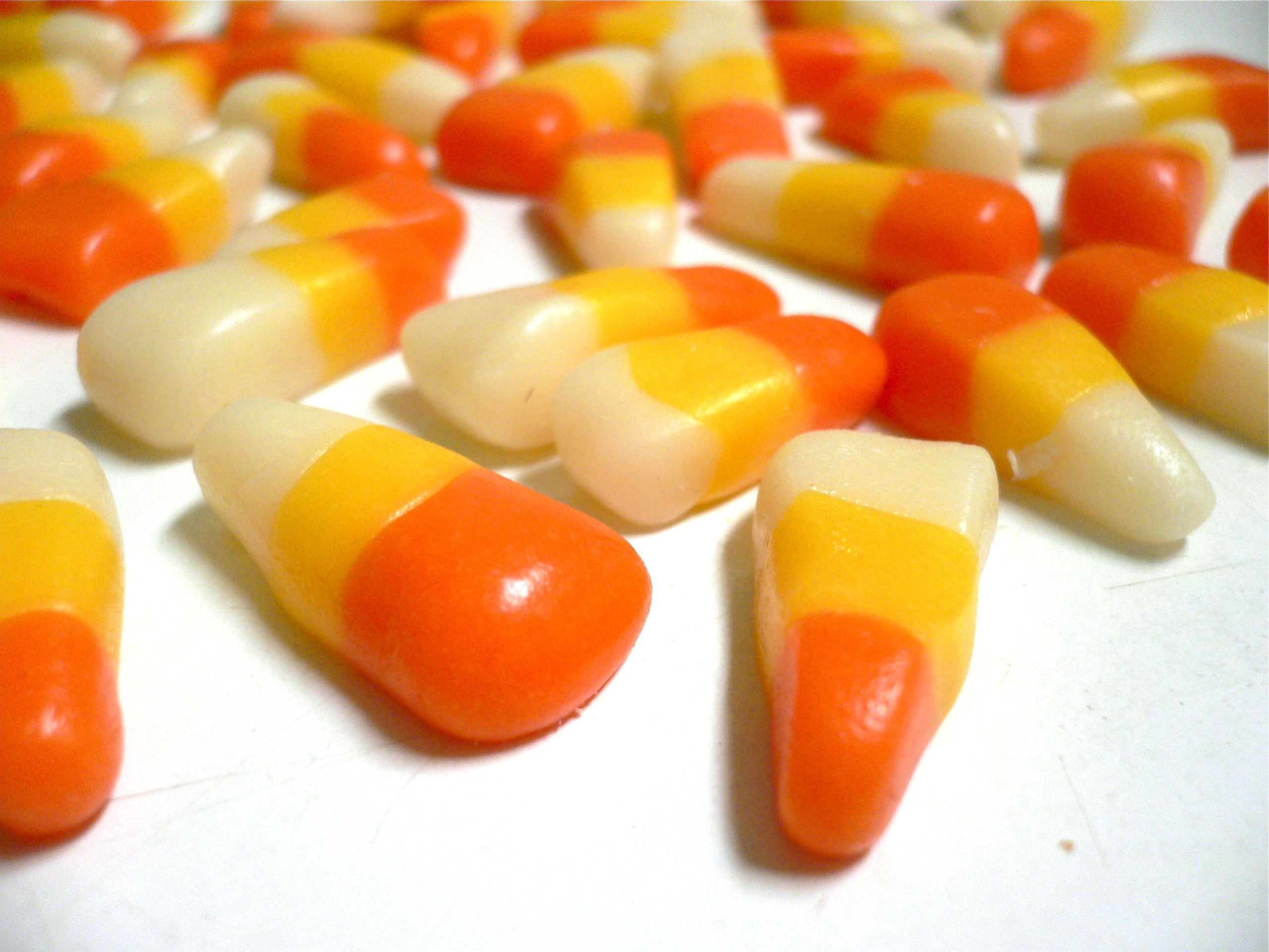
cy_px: 476
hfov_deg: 52.6
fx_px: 1283
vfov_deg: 40.7
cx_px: 634
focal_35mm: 35
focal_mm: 5.8
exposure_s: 1/30
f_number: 2.8
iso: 100
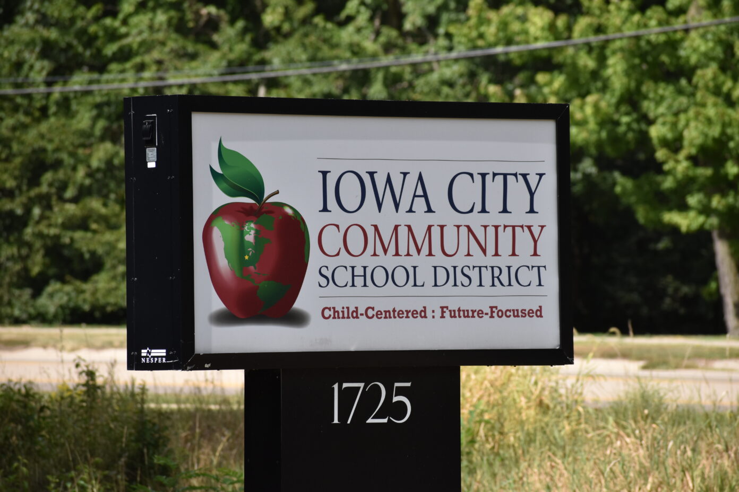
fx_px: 5542
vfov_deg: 5.1
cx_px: 370
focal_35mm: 270
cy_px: 246
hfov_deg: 7.6
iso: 400
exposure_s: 1/1600
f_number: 7.1
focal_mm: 180
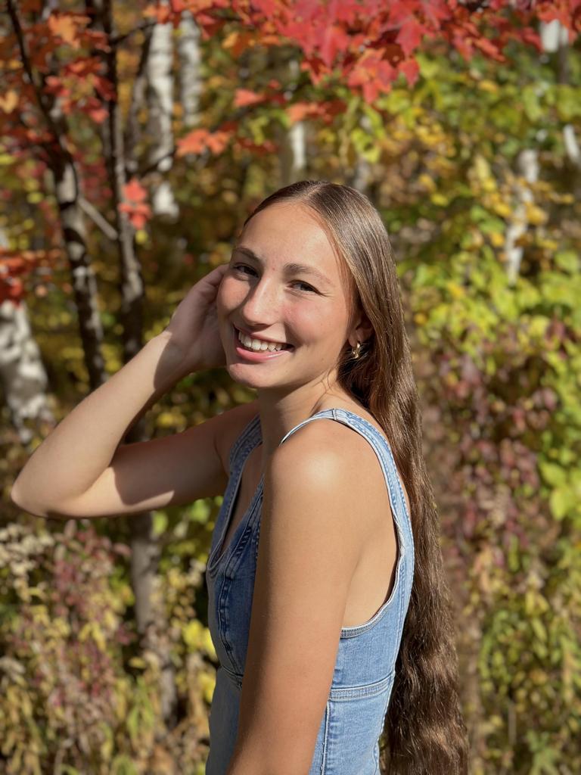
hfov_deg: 30.3
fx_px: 1074
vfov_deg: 39.7
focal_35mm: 48
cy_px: 388
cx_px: 290
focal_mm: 6.86
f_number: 1.78
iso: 100
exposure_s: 1/5882
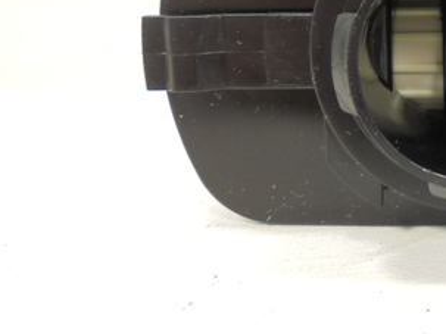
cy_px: 31
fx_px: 708
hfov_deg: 31.7
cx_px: 467
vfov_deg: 25.7
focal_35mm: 55
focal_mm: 4.6
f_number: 3.5
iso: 100
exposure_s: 1/30
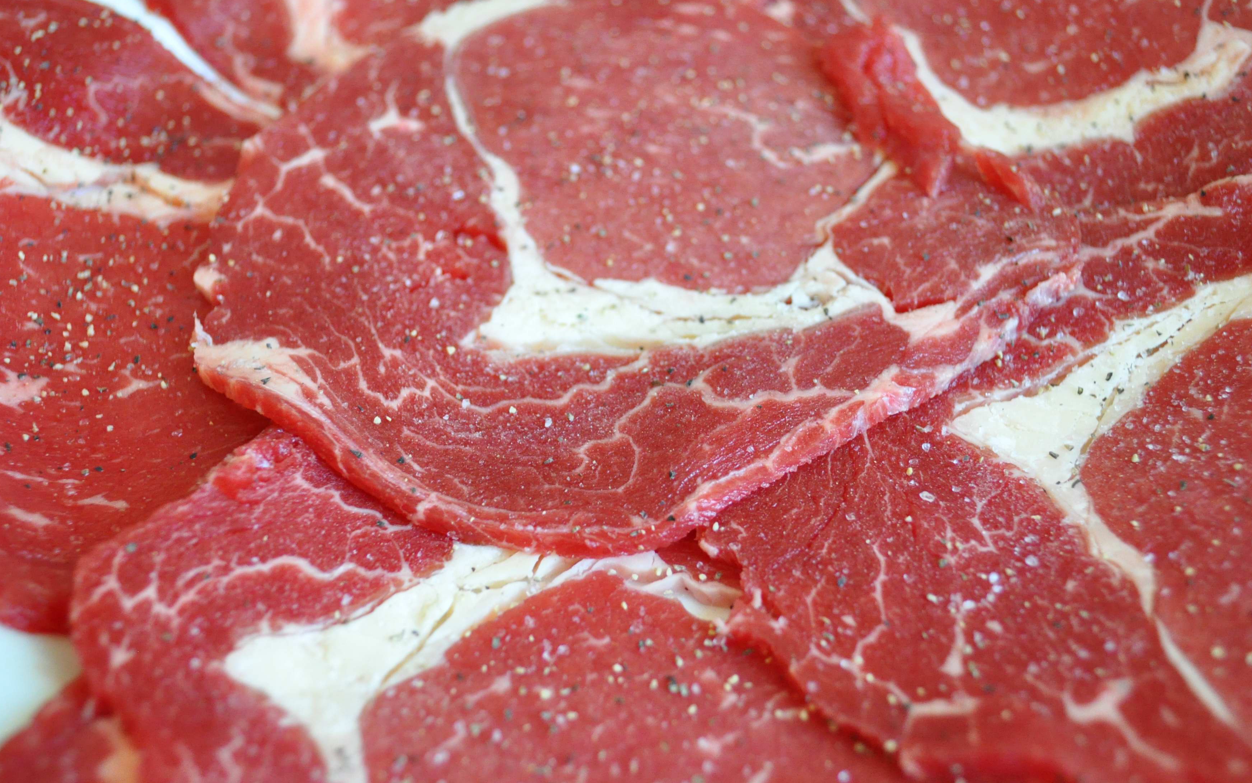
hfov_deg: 44.4
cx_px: 614
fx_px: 1536
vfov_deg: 28.6
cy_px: 365
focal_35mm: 45
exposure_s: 1/60
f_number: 4
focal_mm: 24
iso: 1600
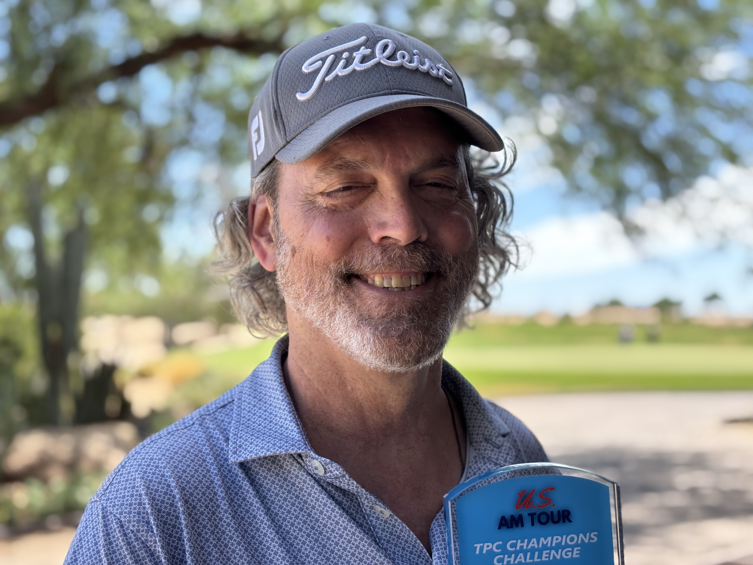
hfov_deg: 36.8
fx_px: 1131
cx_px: 376
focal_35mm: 52
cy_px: 282
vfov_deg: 28.0
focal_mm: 5.96
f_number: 1.6
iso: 32
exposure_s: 1/462
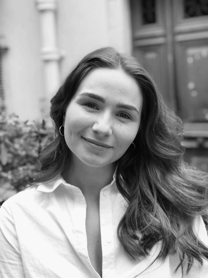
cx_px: 104
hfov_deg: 25.7
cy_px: 139
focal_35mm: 57
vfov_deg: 33.8
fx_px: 457
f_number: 2.8
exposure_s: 1/105
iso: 20
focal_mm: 6.6
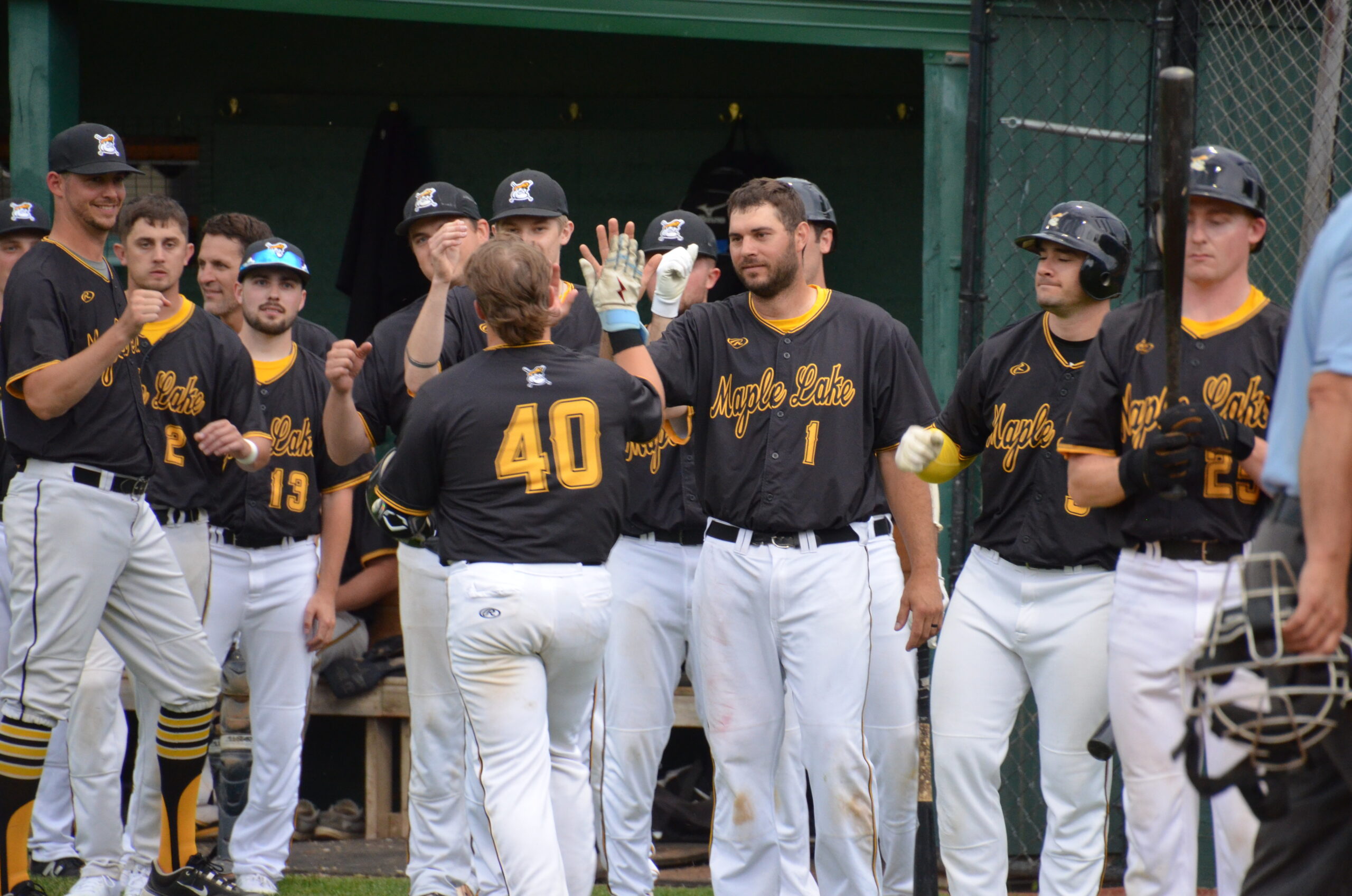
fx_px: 19677
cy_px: 448
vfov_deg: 2.6
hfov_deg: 3.9
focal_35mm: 525
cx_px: 676
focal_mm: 350
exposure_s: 1/160
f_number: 6.3
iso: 1600
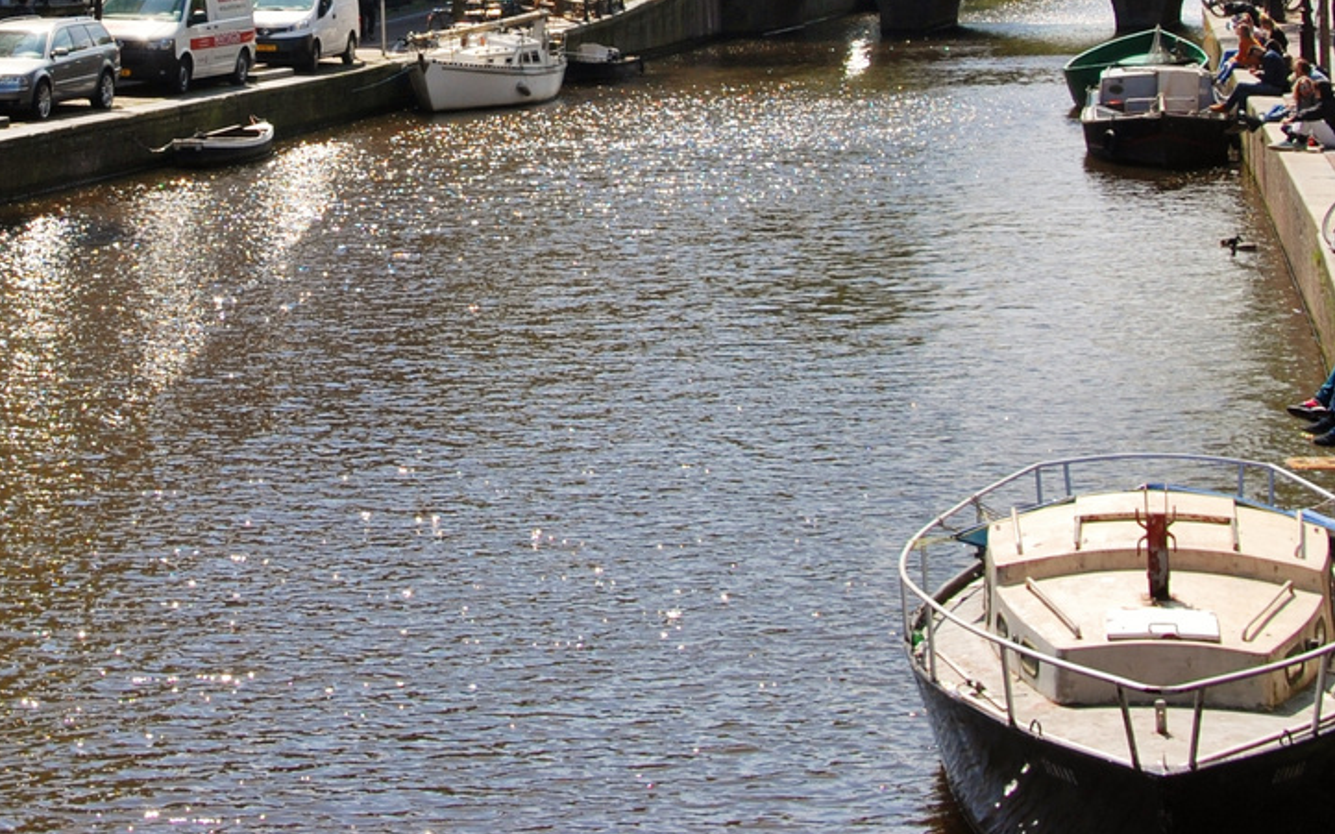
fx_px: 3238
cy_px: -150
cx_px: 343
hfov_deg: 23.1
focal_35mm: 89
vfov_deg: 14.3
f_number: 11
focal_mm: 26
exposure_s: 1/250
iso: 160
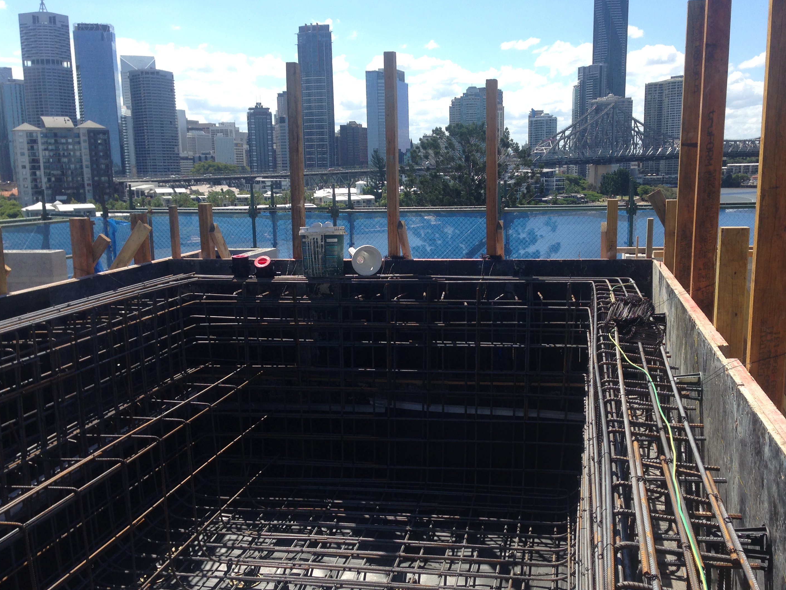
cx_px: 427
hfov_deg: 48.9
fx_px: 863
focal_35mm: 38
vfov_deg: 37.7
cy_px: 321
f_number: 2.4
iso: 50
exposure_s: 1/1205
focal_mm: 4.12
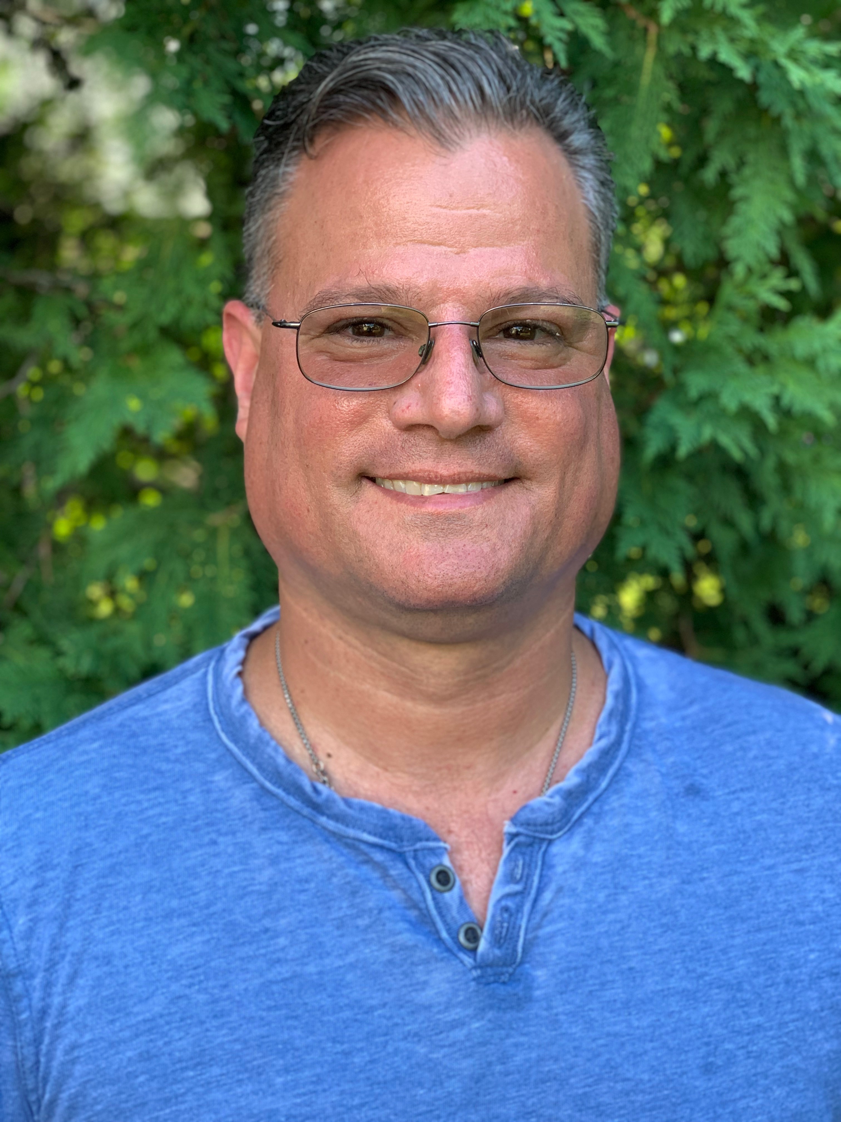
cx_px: 420
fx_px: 1684
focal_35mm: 52
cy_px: 561
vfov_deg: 36.8
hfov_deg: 28.0
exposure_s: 1/122
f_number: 2.4
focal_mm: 6
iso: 64
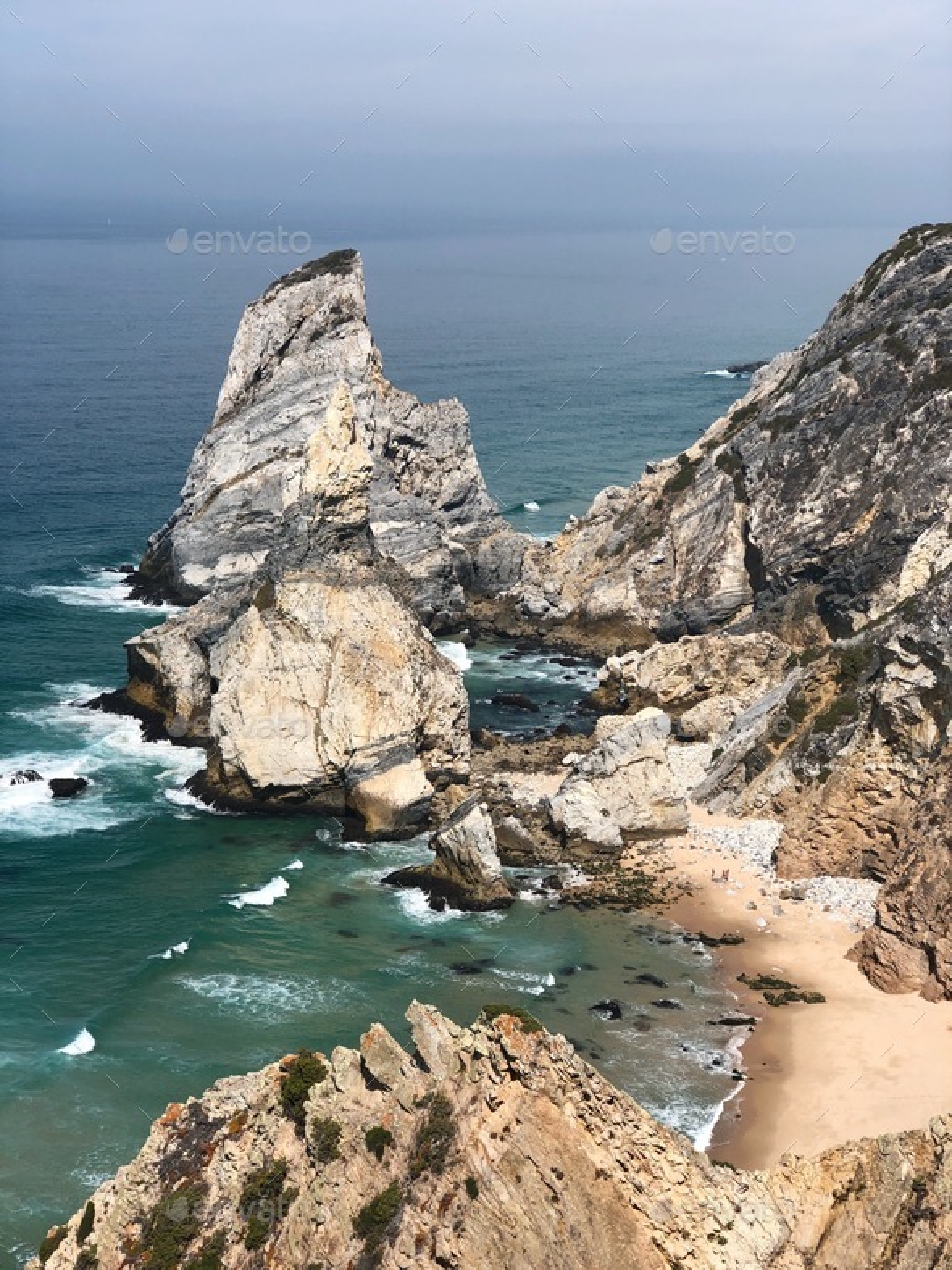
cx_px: 476
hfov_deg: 25.7
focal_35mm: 57
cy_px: 635
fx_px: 2091
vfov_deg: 33.8
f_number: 2.8
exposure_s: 1/1200
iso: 20
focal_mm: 6.6
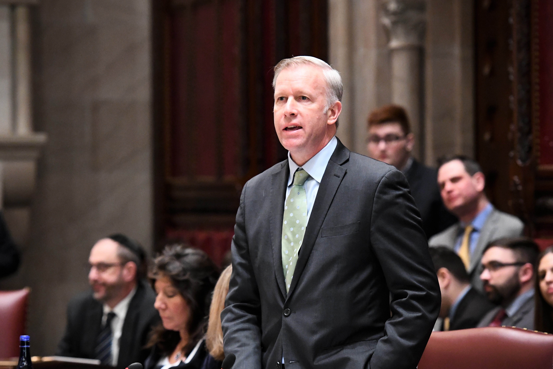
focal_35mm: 140
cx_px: 276
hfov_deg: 14.7
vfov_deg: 9.8
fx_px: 2150
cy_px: 184
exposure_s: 1/200
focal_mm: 140
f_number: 4
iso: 6400
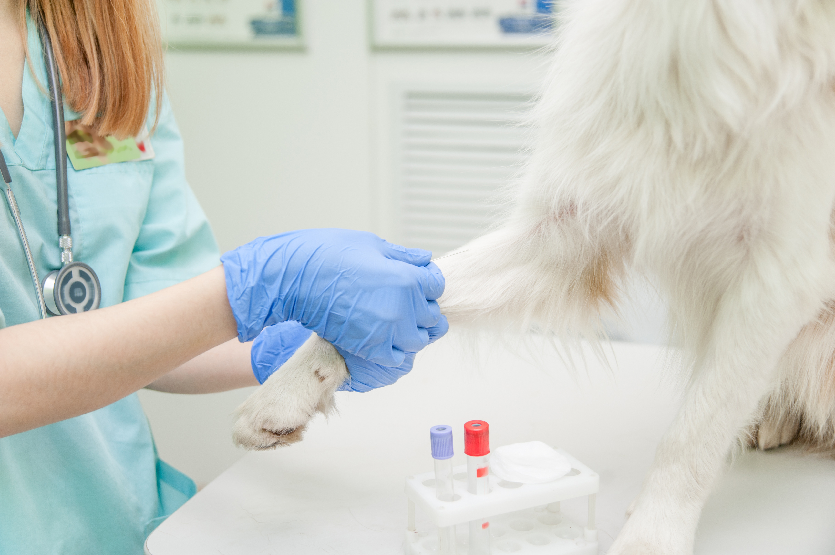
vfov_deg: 28.0
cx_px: 418
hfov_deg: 41.1
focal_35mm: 48
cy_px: 278
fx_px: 1113
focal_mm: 48
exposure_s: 1/100
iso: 200
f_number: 3.5
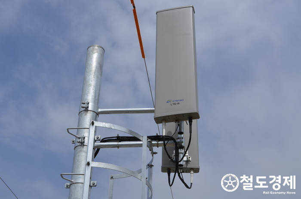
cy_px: 100
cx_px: 150
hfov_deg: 36.9
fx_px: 451
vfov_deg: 25.0
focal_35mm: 54
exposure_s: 1/500
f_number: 11
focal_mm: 36
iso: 100
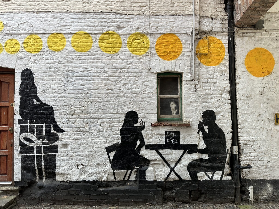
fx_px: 193
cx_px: 140
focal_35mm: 24
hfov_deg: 71.6
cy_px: 104
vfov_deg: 56.8
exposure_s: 1/650
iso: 80
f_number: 1.78
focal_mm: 6.86
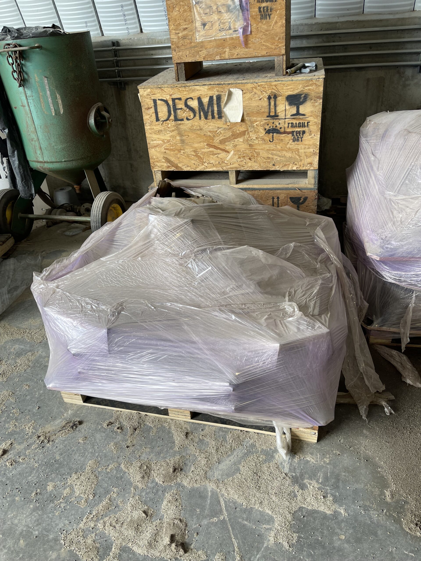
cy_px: 280
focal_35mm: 26
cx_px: 210
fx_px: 422
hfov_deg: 53.1
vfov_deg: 67.3
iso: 50
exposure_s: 1/121
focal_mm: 5.1
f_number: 1.6
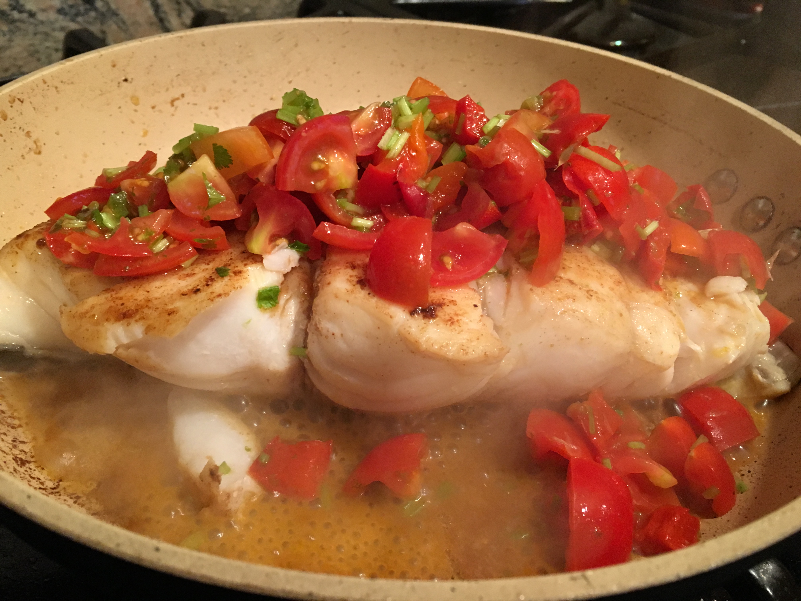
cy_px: 300
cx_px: 400
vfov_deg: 48.2
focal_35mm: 29
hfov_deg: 61.7
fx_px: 671
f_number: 2.2
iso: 200
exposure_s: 1/24
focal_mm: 4.15
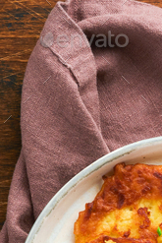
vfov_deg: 6.3
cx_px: 229
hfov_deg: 4.3
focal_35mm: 322
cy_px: 328
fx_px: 2170
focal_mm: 60
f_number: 10
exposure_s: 1/160
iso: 160
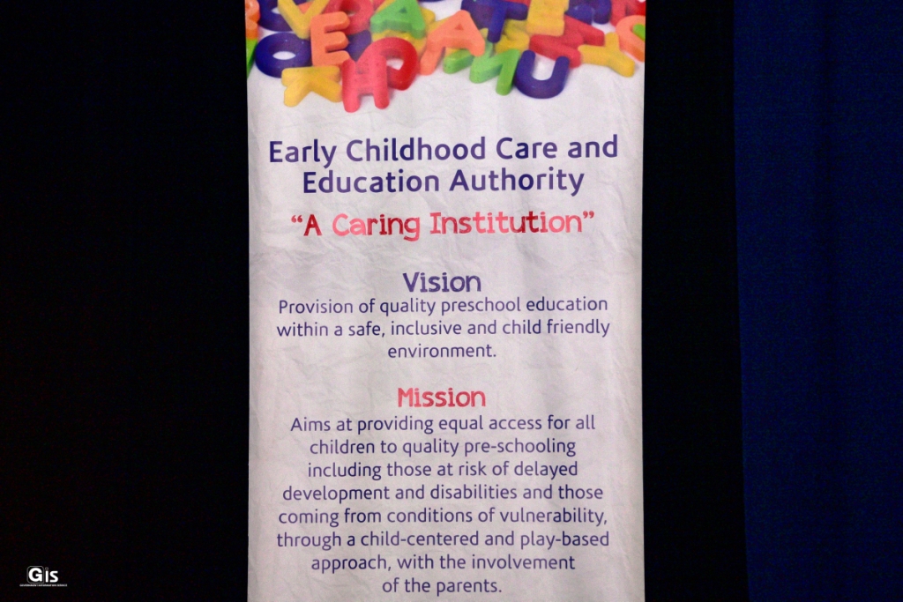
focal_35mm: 125
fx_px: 3136
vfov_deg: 11.0
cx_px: 452
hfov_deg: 16.4
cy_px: 301
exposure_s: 1/125
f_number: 5.6
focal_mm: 125
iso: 3200
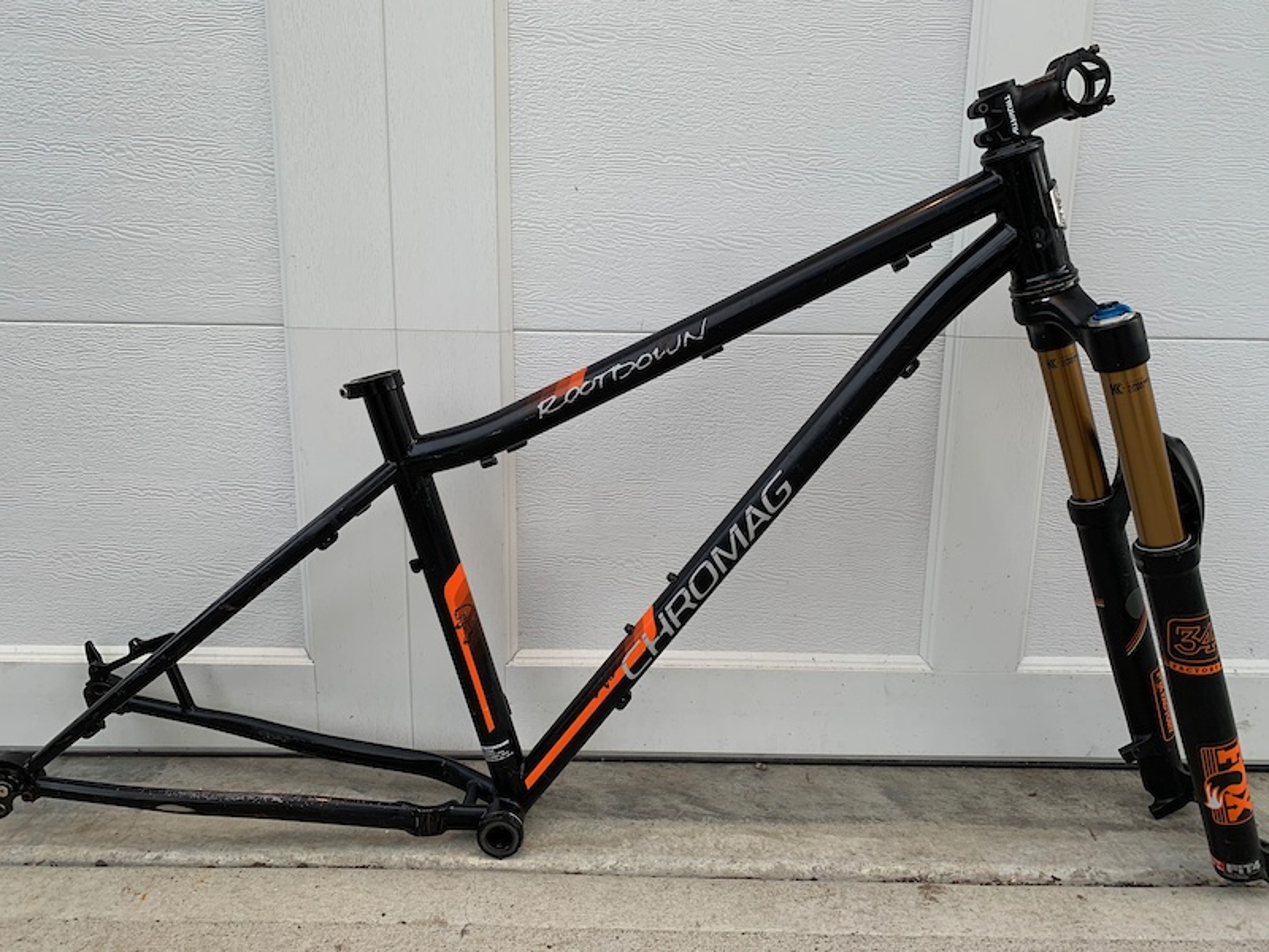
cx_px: 634
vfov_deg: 53.1
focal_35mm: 26
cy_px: 476
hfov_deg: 67.3
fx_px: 953
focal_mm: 4.25
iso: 25
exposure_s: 1/122
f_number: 1.8
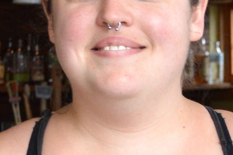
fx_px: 1740
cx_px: 384
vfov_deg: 5.1
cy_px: 222
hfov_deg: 7.5
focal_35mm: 269
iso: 400
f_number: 4.2
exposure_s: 1/80
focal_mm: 26
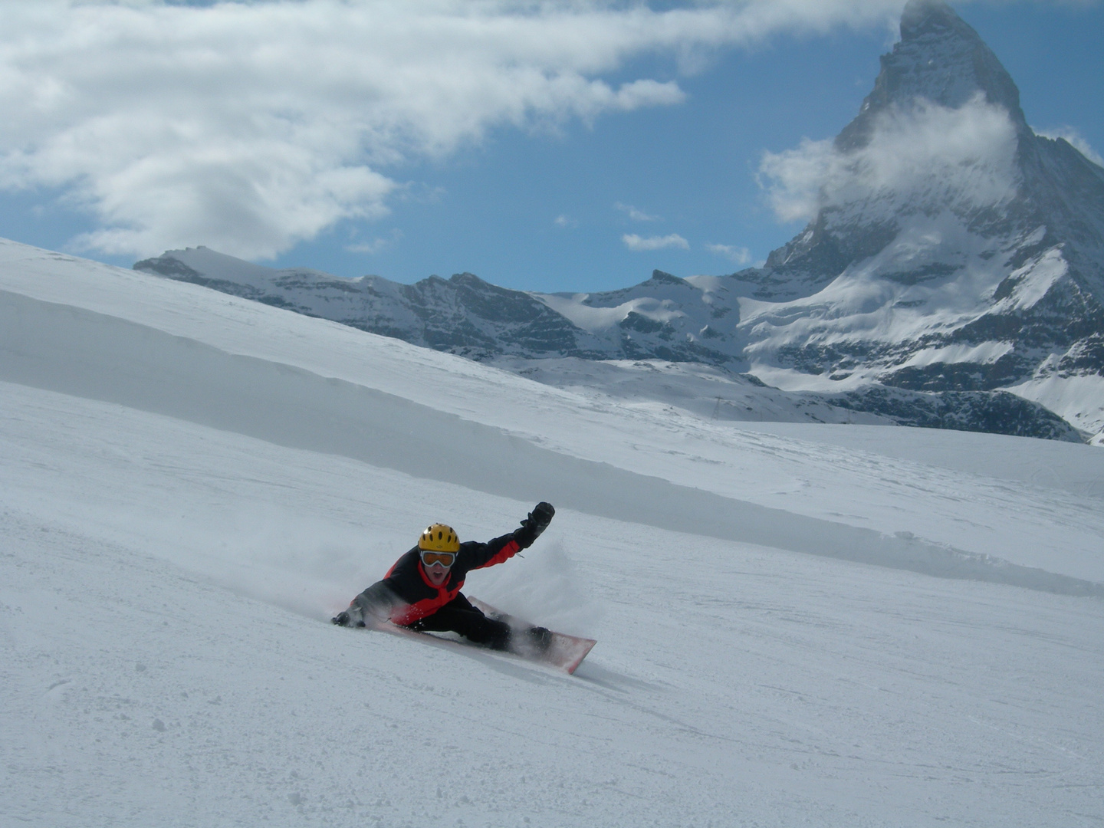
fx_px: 1945
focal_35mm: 61
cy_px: 414
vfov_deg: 24.0
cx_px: 552
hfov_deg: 31.7
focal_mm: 12.7
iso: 50
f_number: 5.9
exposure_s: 1/1786
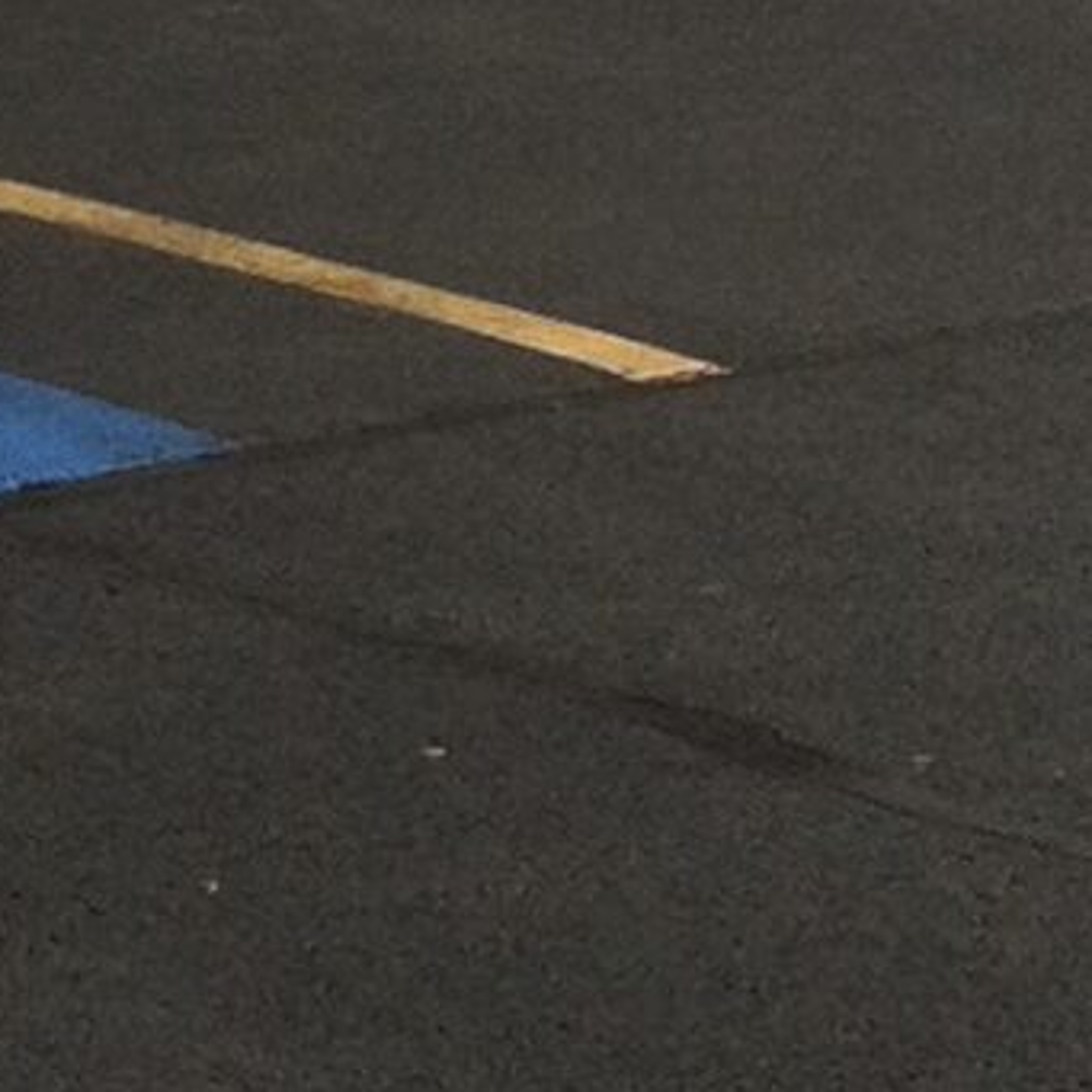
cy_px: -1467
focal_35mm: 232
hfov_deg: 7.3
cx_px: -1009
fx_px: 8280
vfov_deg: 7.1
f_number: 2.8
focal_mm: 3.85
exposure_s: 1/1071
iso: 80
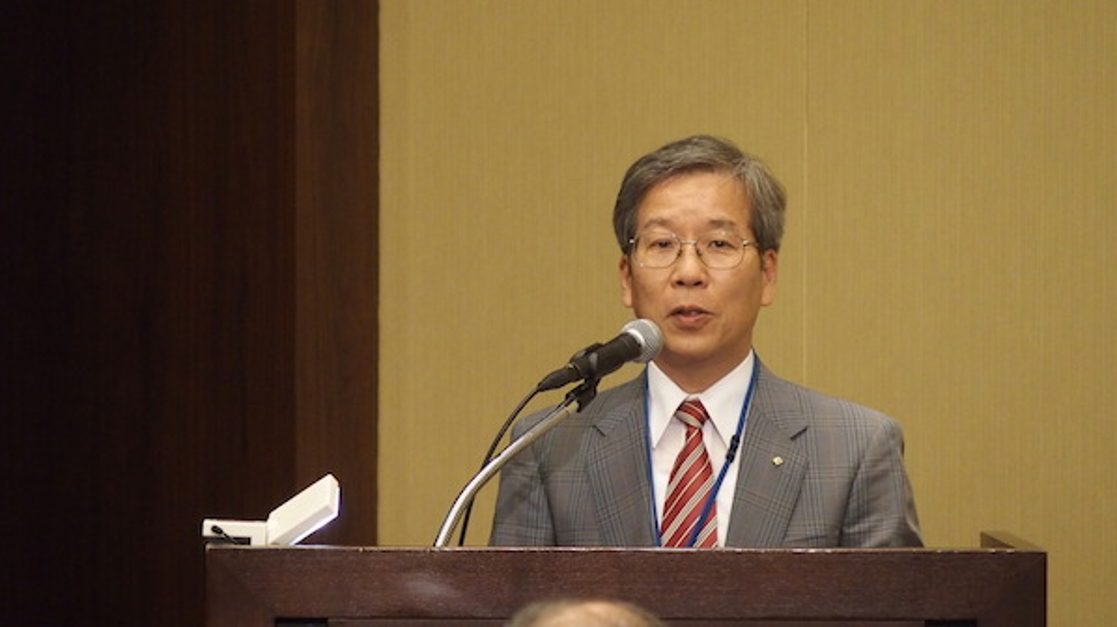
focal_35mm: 328
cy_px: 272
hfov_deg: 6.6
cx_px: 558
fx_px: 9712
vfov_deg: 3.7
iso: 1000
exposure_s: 1/80
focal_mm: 64.3
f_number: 2.8
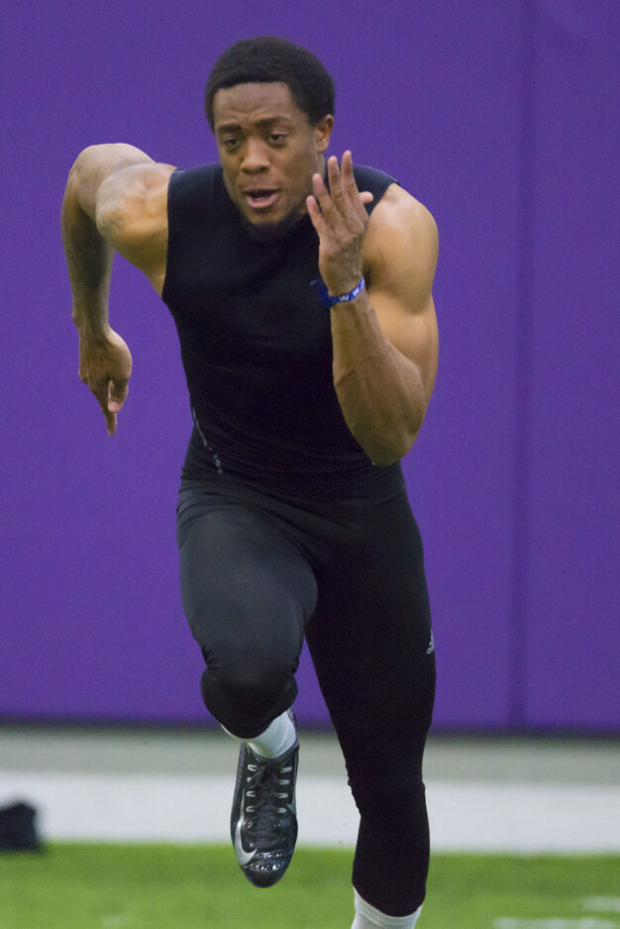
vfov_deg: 5.2
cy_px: 464
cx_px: 310
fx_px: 10325
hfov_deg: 3.4
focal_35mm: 400
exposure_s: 1/2000
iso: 3200
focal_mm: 400
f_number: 2.8
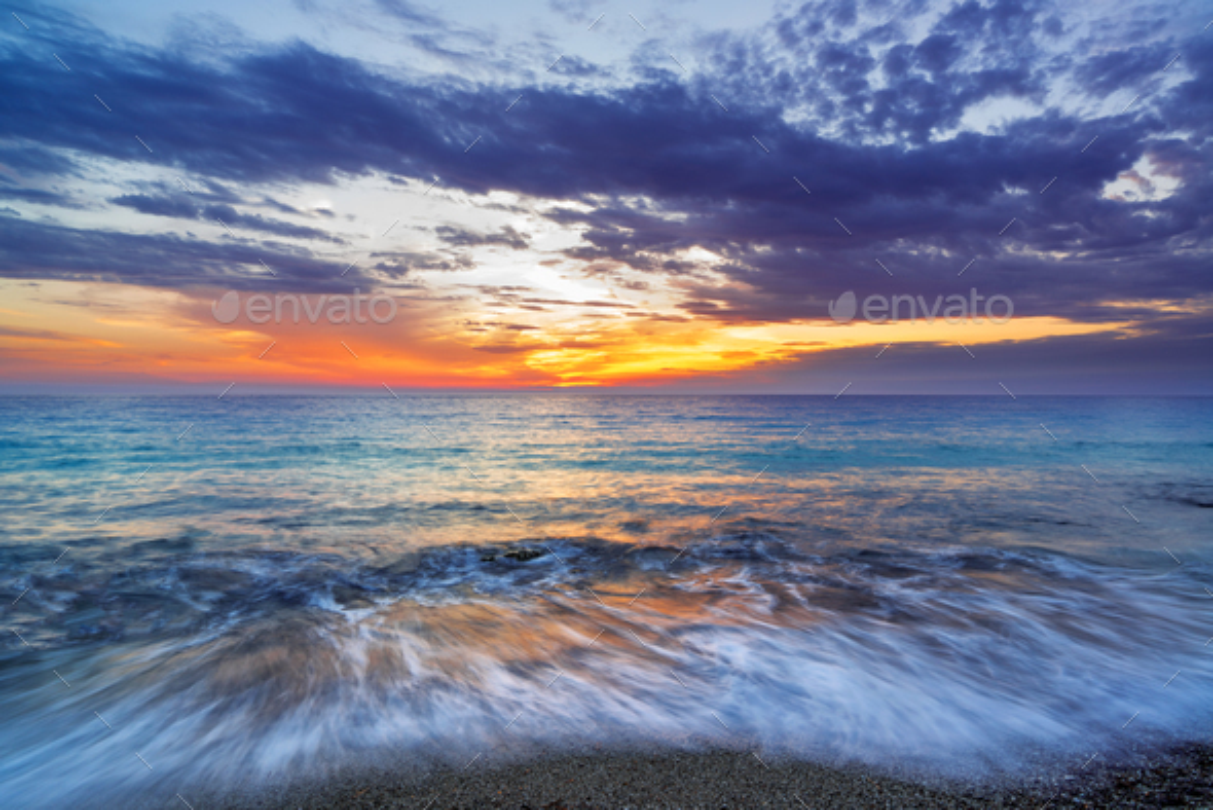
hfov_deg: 73.7
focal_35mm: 24
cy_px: 405
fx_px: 809
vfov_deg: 53.2
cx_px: 606
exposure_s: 1/2
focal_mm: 24
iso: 50
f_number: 11
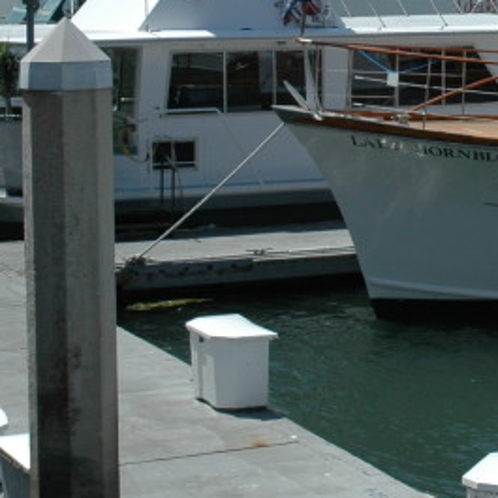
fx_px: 2322
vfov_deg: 12.2
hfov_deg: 12.0
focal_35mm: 143
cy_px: 48
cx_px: 592
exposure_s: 1/400
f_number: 10
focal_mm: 29
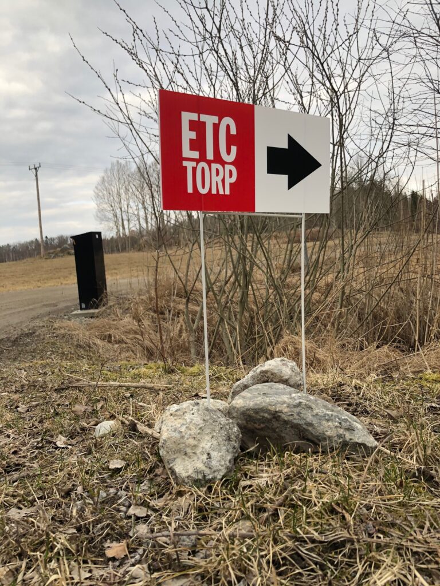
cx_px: 220
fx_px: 475
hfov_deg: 49.7
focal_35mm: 28
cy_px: 293
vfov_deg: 63.4
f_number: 1.8
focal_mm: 3.99
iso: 20
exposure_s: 1/292
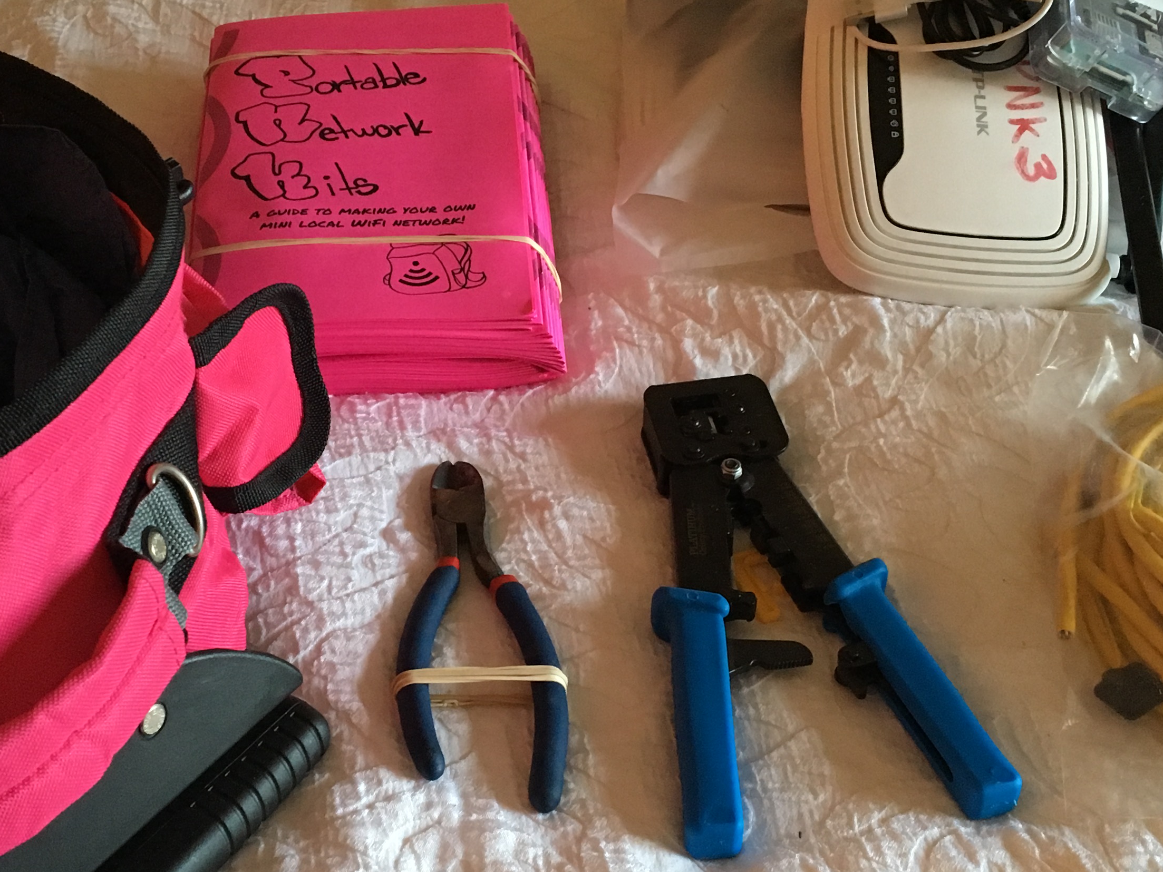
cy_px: 468
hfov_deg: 36.1
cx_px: 518
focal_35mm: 53
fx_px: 1781
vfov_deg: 27.5
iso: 200
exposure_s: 1/30
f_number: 2.2
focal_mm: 4.15
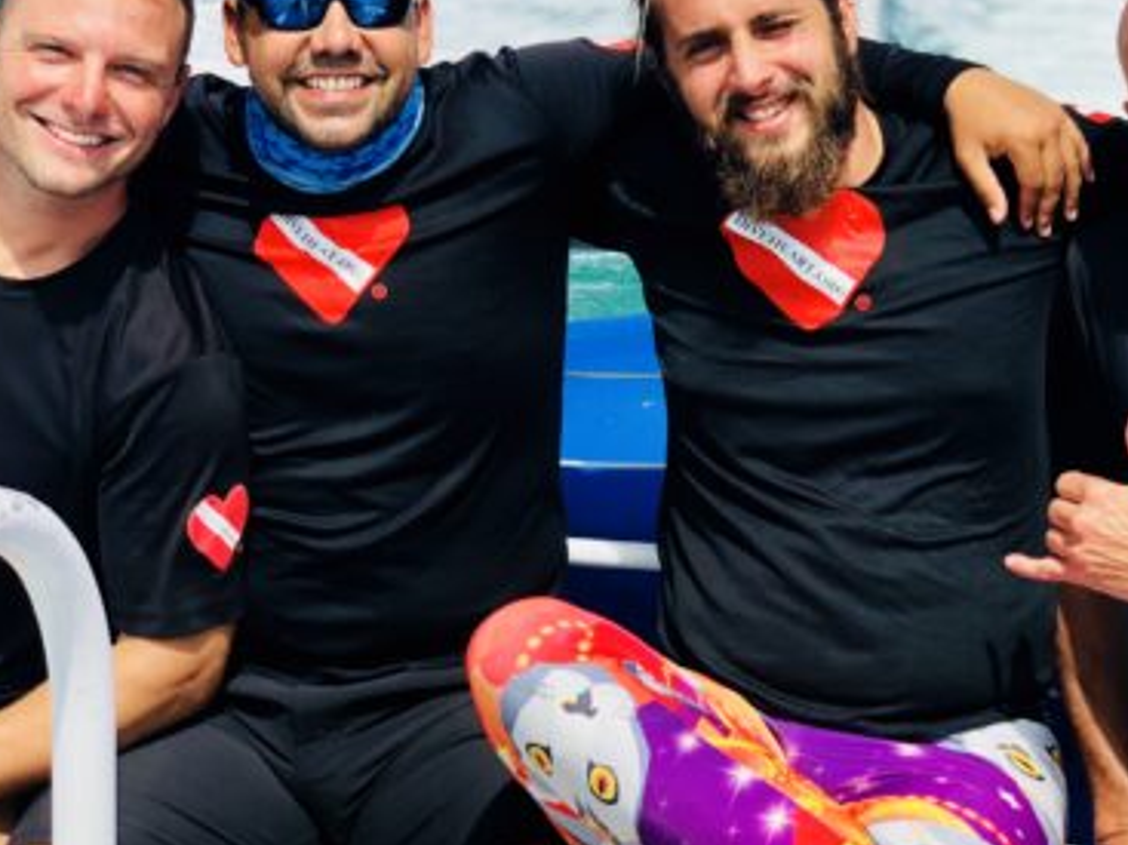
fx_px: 2769
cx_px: 704
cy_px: 264
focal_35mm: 85
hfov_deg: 23.0
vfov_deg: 17.3
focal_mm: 6
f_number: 2.4
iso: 16
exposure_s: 1/800
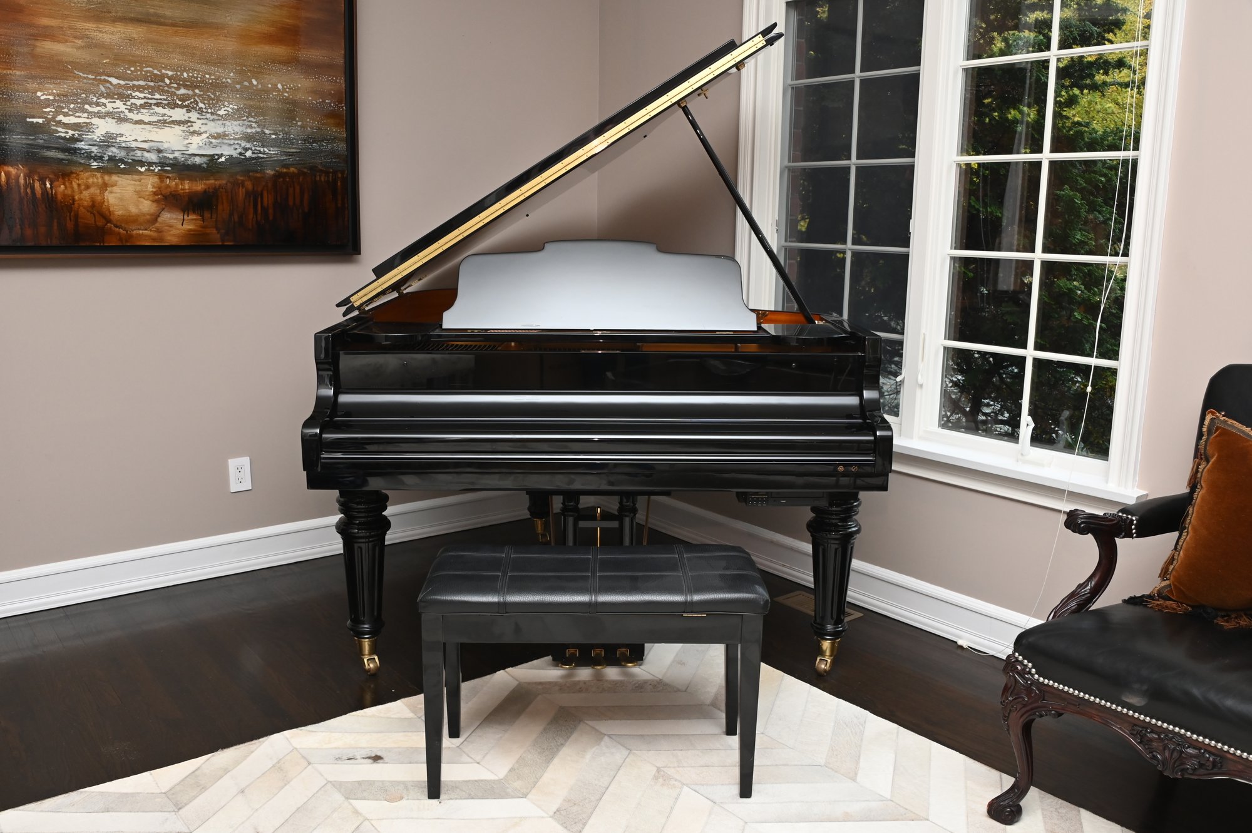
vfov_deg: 41.1
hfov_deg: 58.7
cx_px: 626
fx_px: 1112
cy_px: 416
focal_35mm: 32
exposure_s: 1/60
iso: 1600
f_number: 11
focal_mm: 32
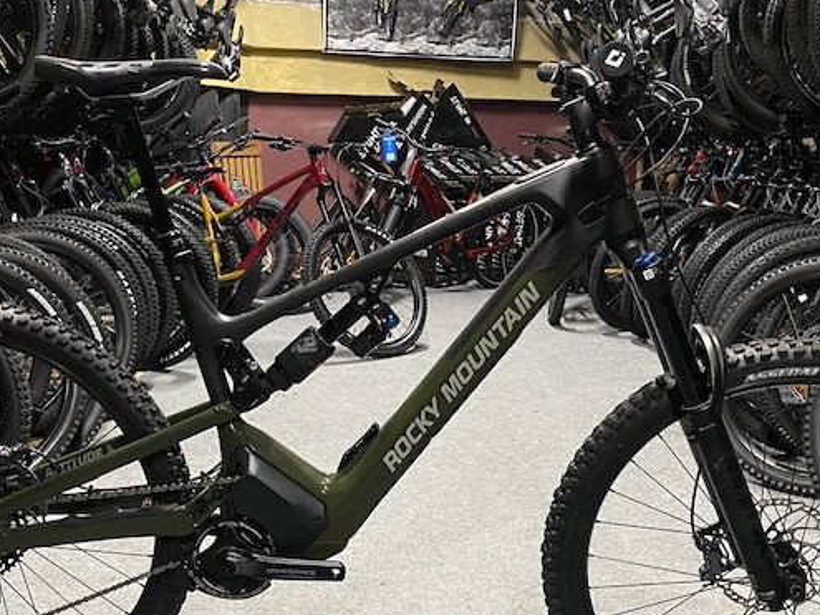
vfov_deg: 34.0
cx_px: 379
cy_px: 406
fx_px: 995
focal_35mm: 42
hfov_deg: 44.8
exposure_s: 1/28
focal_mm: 4.25
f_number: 1.8
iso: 640
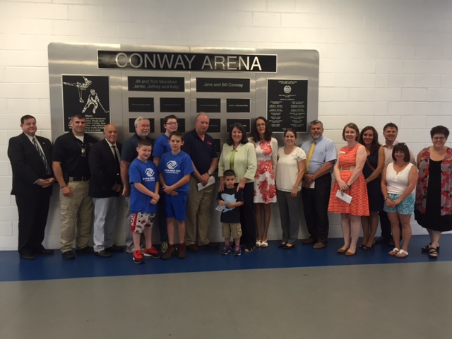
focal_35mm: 29
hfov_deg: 61.7
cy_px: 170
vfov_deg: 48.2
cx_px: 226
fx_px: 379
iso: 64
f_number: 2.2
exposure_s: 1/30
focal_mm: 4.15
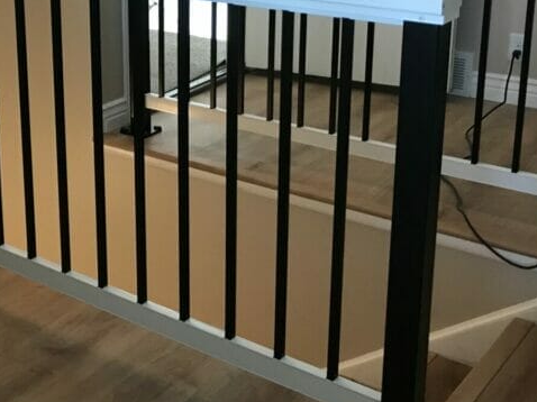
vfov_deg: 24.0
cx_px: 49
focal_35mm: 60
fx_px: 930
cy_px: 71
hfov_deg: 30.7
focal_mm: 3.99
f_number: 1.8
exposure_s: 1/15
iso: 50
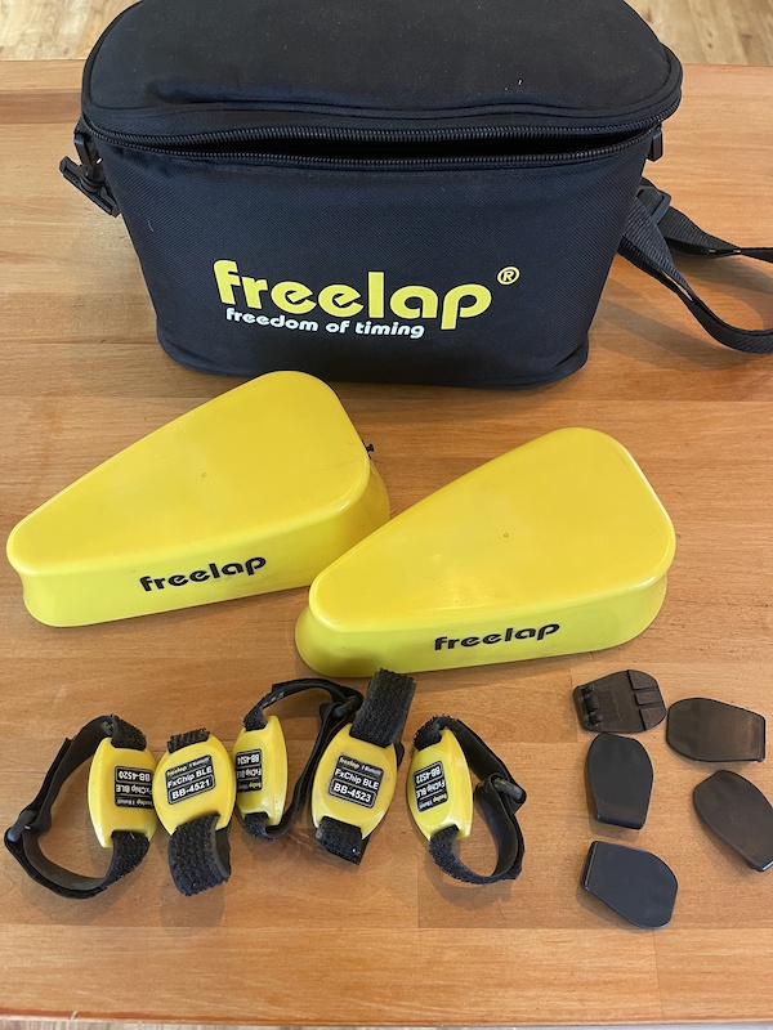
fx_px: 744
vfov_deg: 69.4
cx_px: 386
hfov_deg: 54.9
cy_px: 515
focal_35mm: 25
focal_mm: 5.1
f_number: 1.6
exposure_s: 1/60
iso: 320
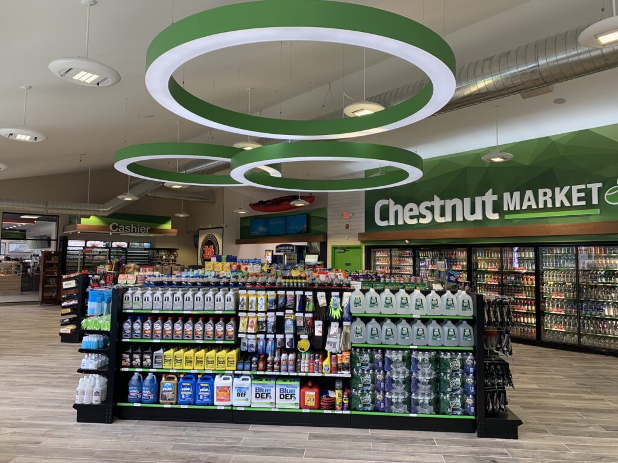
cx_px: 309
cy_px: 232
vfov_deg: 53.1
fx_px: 464
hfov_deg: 67.3
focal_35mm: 26
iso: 40
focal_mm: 4.25
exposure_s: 1/122
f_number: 1.8
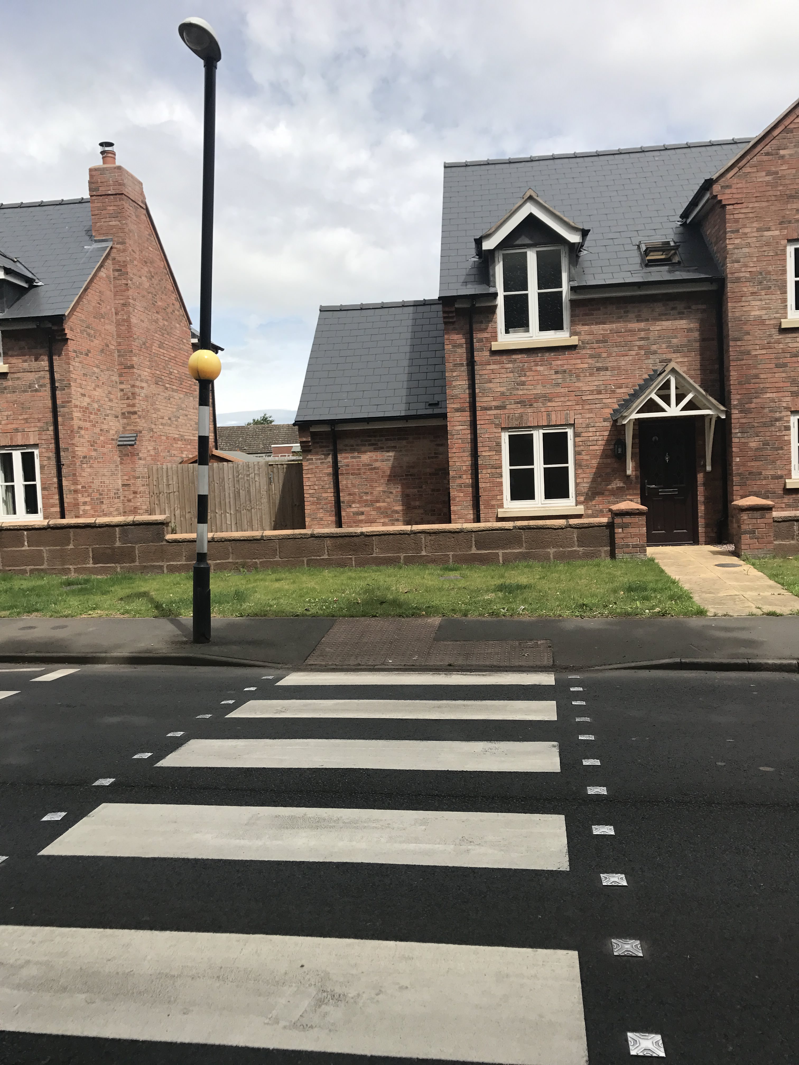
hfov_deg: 49.7
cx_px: 400
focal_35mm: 28
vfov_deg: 63.4
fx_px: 862
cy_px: 532
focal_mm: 3.99
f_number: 1.8
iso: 20
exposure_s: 1/2907
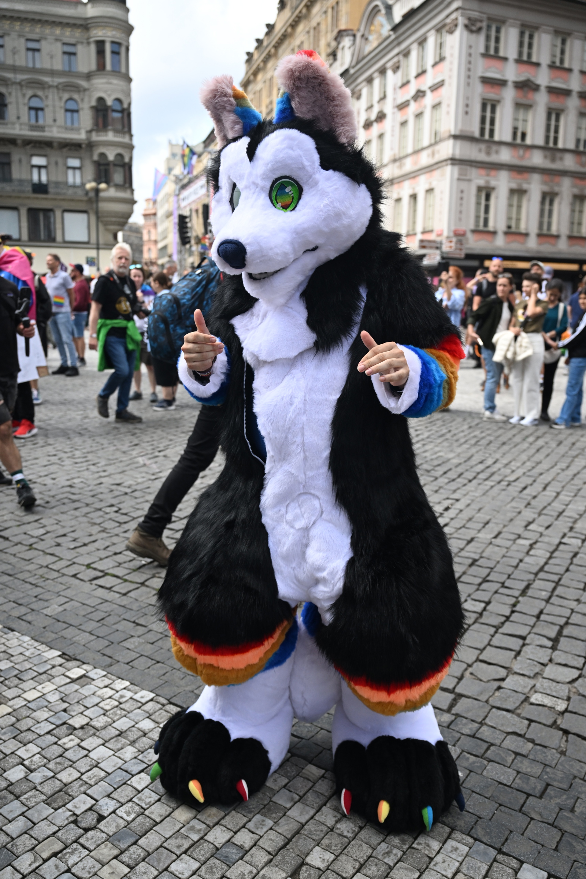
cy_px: 440
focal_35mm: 30
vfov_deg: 61.9
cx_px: 293
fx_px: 732
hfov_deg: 43.6
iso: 800
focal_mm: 30
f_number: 3.5
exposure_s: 1/3200
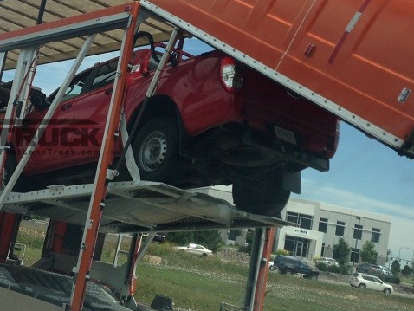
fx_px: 826
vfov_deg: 21.3
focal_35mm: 69
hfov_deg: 28.0
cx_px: 136
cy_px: 129
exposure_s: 1/1205
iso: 50
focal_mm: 4.13
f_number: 2.4
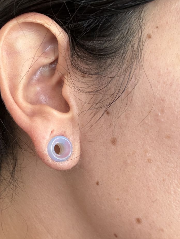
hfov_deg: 33.4
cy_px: 109
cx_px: 63
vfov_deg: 43.8
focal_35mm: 43
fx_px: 298
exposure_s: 1/59
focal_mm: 2.69
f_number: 1.9
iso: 320
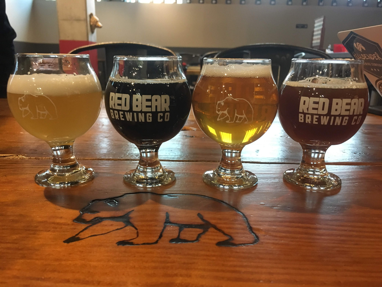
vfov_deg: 48.2
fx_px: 320
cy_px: 144
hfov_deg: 61.7
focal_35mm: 29
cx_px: 191
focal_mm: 4.15
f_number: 2.2
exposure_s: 1/30
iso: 200
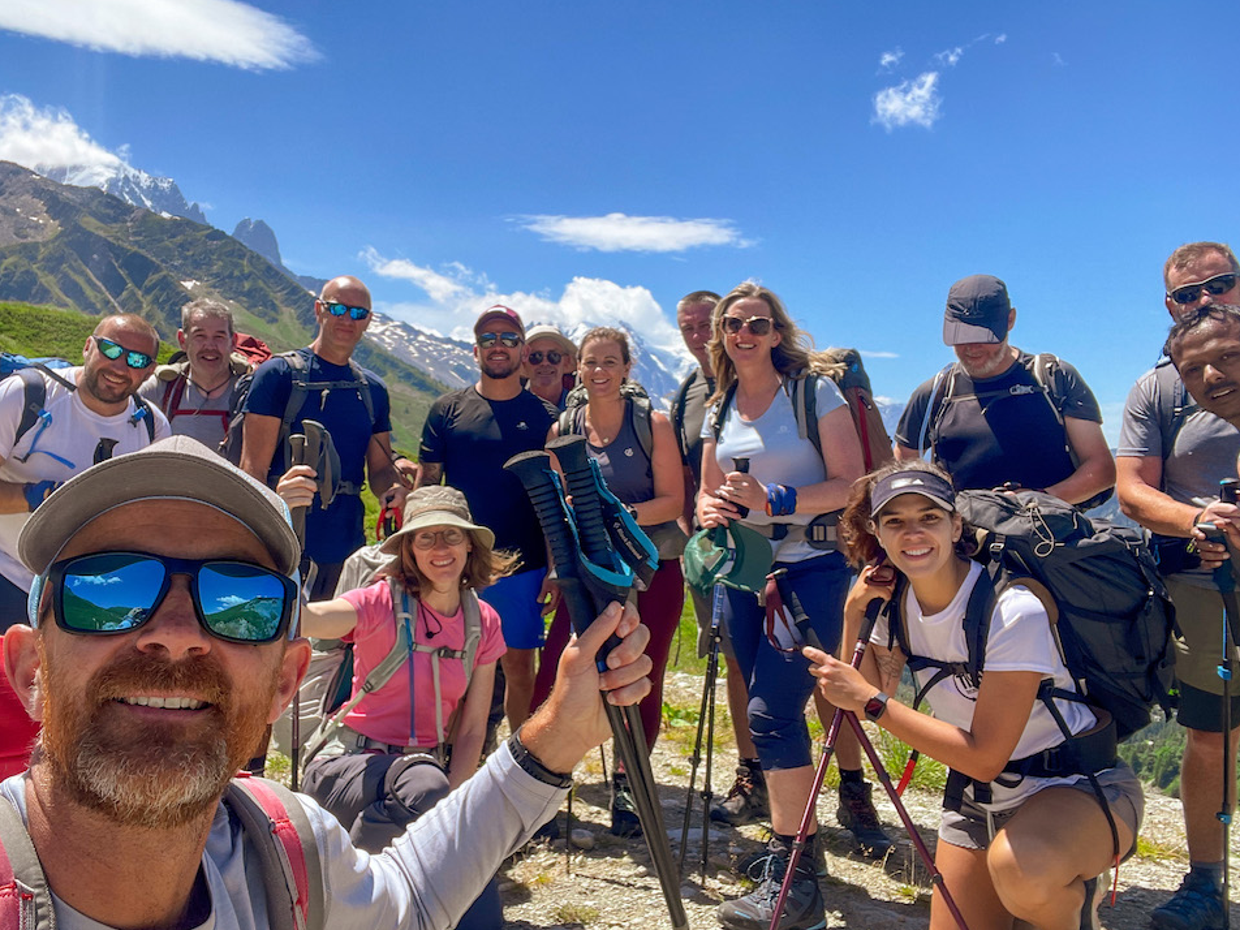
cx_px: 530
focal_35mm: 29
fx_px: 1039
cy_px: 448
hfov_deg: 61.4
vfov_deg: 48.2
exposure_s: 1/540
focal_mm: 2.71
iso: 25
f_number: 2.2
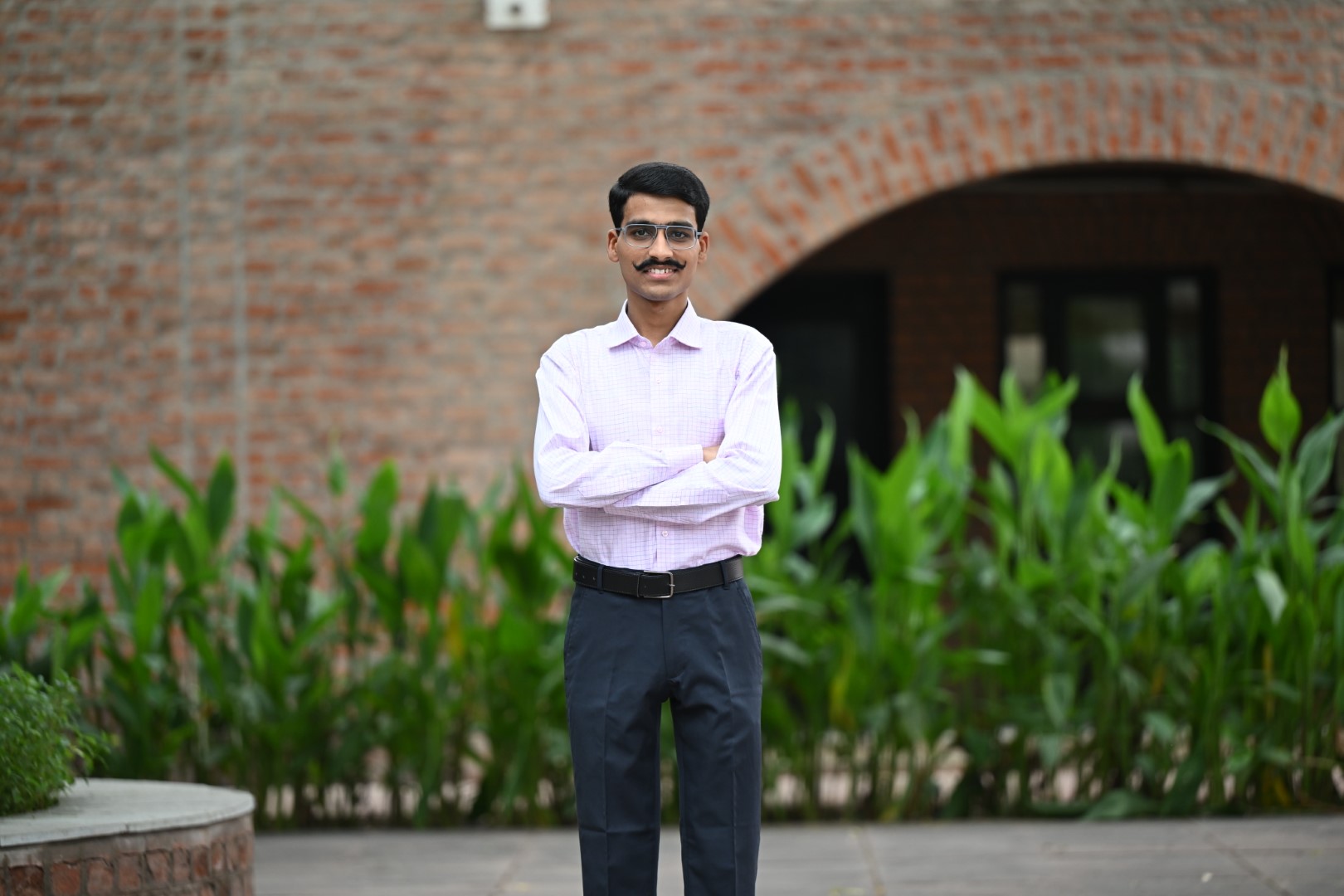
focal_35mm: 145
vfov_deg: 9.5
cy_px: 448
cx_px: 672
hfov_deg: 14.2
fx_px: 5413
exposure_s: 1/200
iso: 640
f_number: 2.8
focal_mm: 145
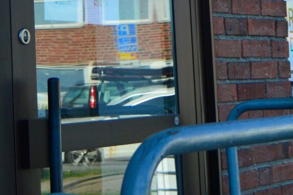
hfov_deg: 15.6
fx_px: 1066
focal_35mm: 131
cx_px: 90
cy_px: -103
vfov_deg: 10.1
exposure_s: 1/500
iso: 100
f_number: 11
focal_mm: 20
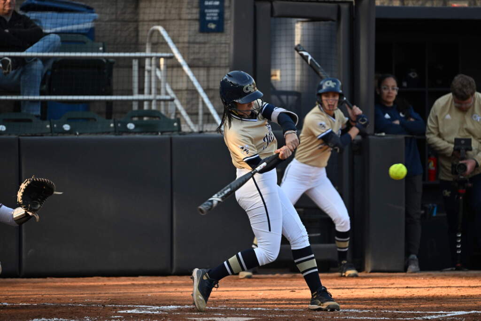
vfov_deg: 3.9
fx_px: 4677
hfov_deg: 5.9
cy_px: 160
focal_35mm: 350
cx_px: 240
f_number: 5.3
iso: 1250
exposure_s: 1/1600
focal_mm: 350
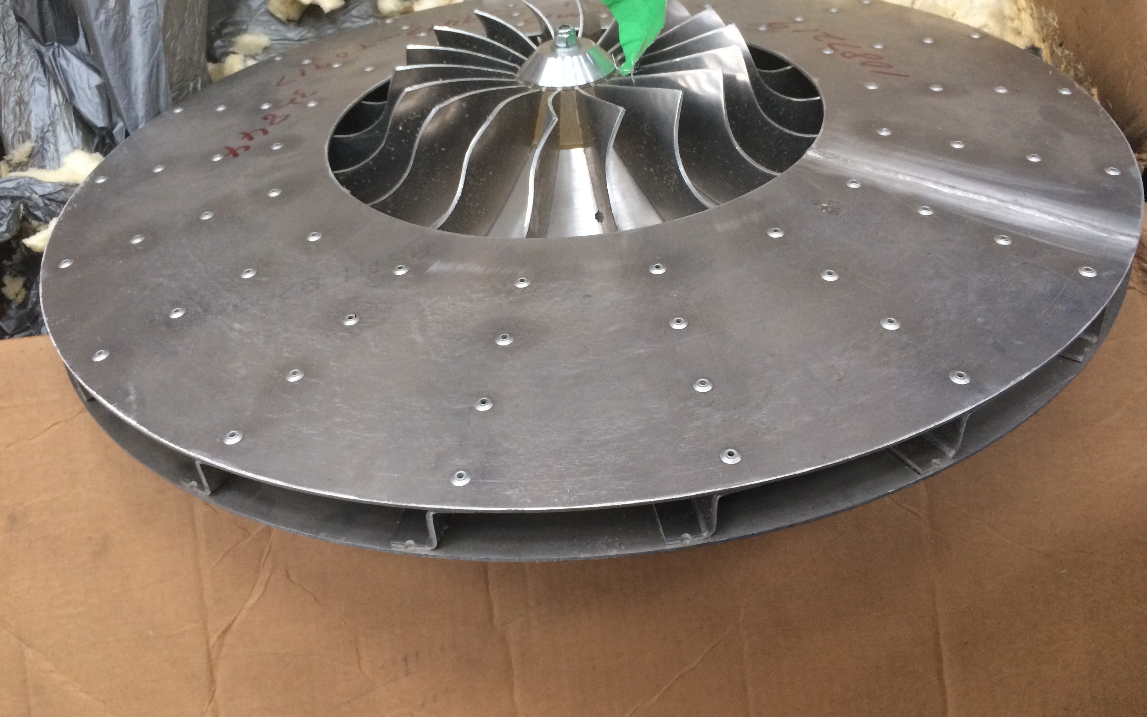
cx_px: 573
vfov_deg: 40.5
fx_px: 969
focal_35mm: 31
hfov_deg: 61.2
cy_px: 317
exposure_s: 1/30
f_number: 2.2
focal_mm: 4.15
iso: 160
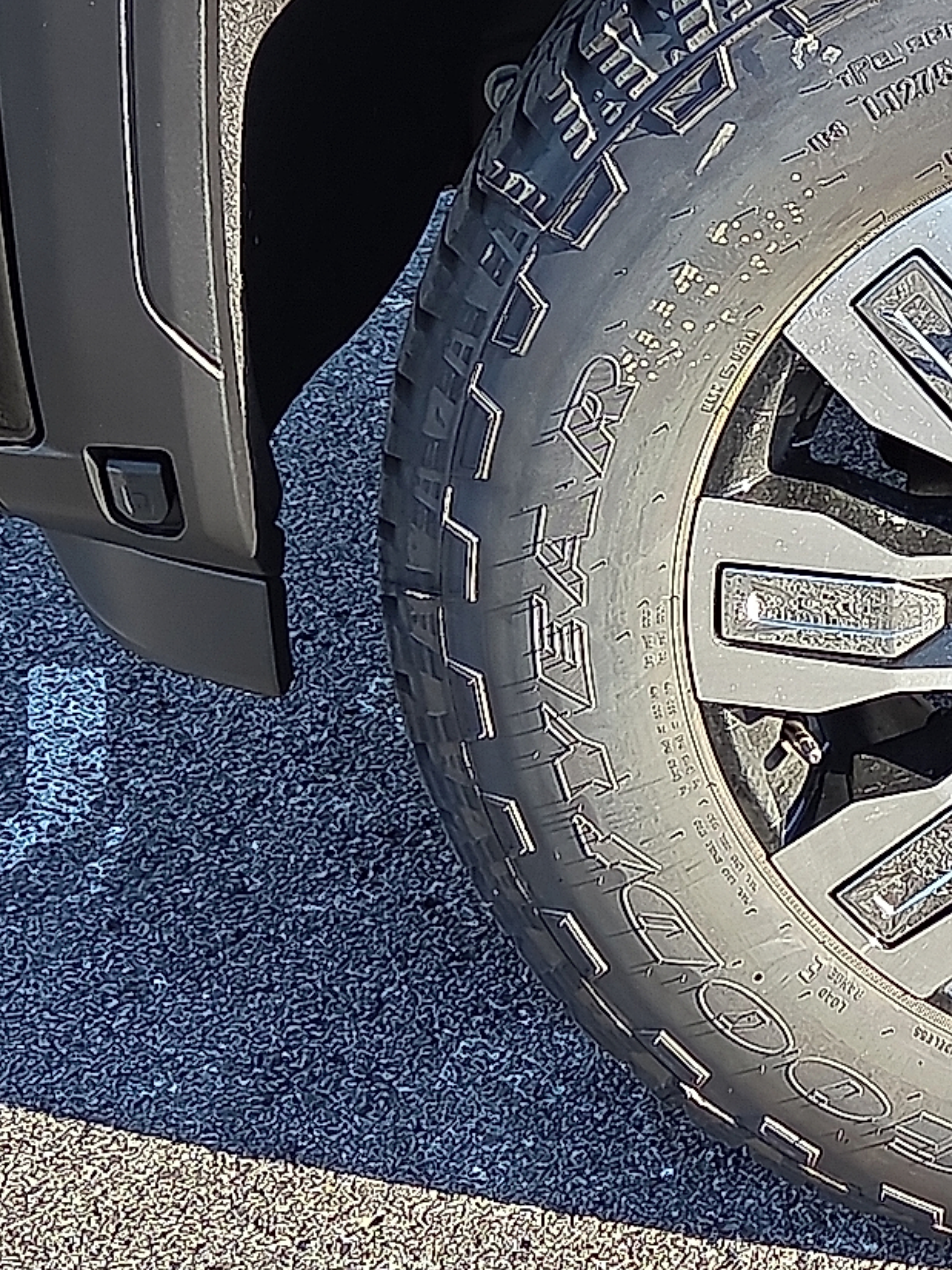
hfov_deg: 14.7
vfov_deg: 20.2
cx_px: 1172
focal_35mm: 97
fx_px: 3556
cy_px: 451
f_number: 1.8
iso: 25
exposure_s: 1/233
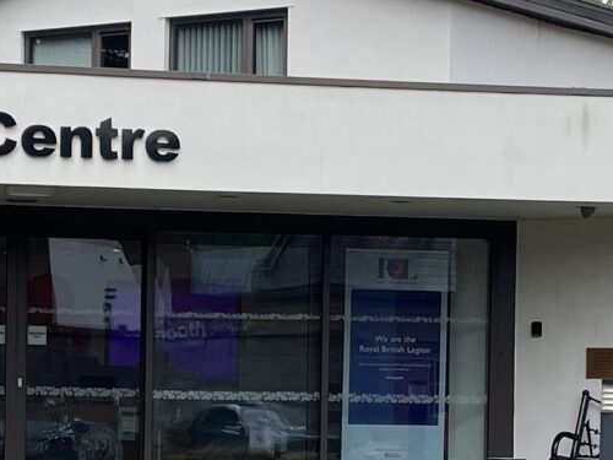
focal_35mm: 133
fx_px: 2355
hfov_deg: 14.8
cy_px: 431
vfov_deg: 11.1
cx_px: 349
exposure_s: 1/2506
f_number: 1.6
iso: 32
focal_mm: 4.2
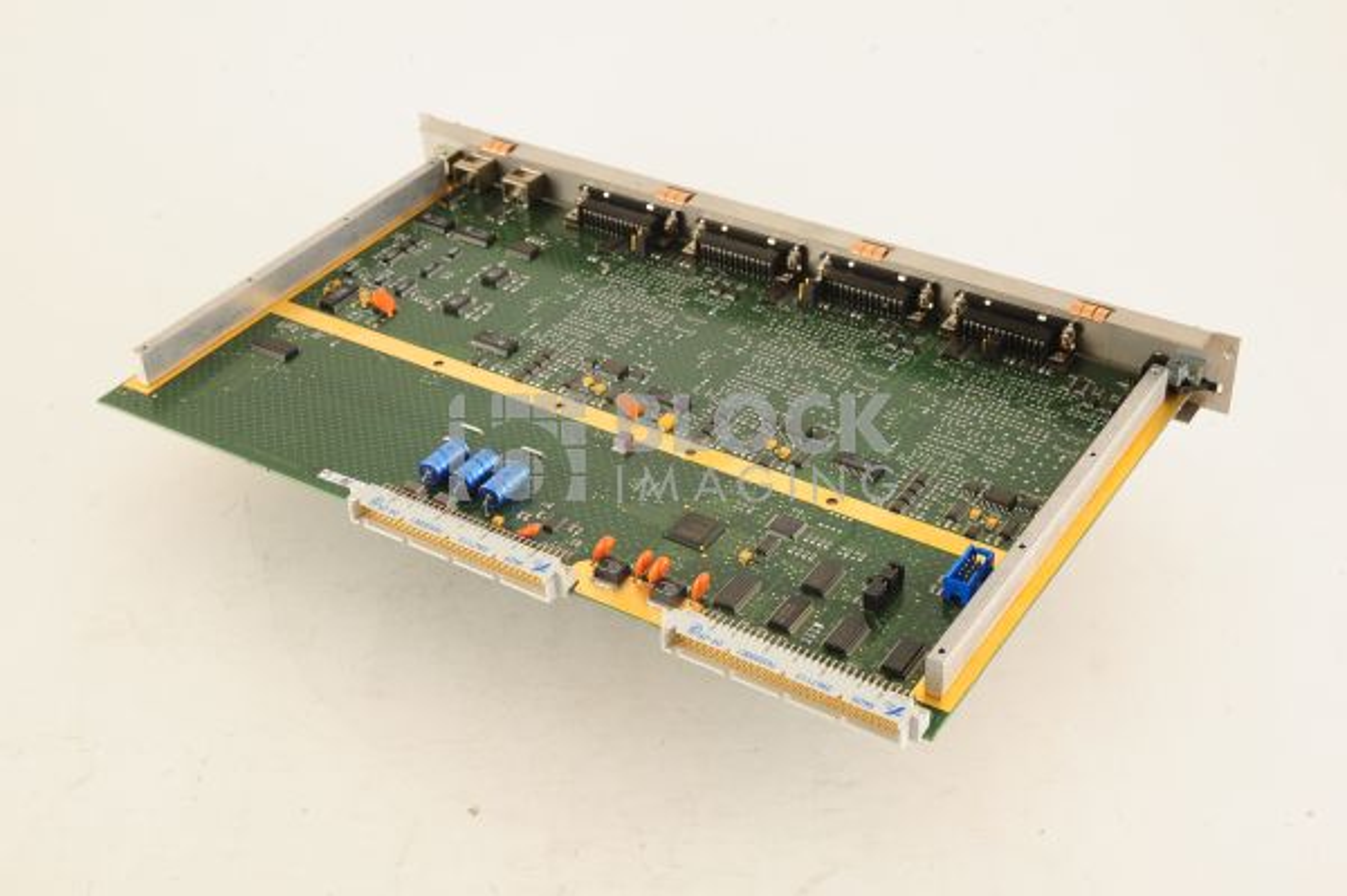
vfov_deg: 26.9
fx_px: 1869
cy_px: 448
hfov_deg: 39.6
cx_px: 674
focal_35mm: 50
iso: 1600
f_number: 13
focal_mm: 50
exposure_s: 1/160
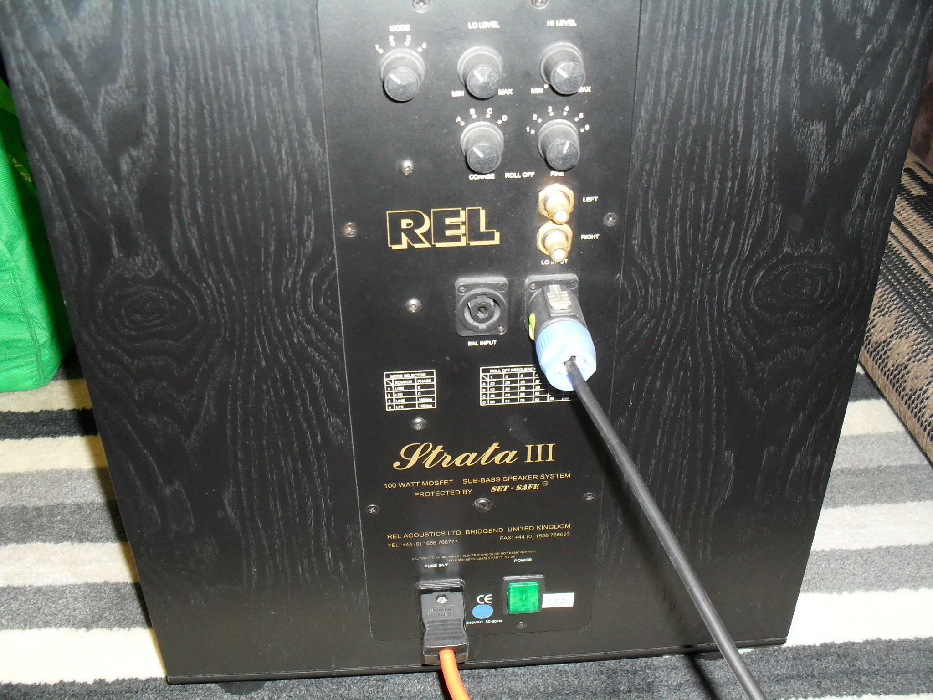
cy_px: 350
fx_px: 943
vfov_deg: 40.7
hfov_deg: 52.6
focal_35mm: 35
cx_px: 466
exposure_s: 1/45
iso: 200
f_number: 3.2
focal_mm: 6.3
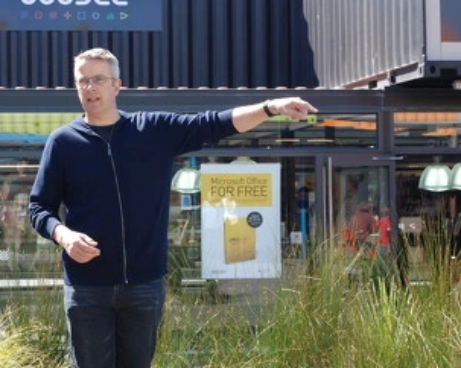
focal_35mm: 93
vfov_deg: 16.5
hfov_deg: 20.6
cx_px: 186
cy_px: 171
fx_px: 1268
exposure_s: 1/125
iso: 200
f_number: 5.6
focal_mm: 50
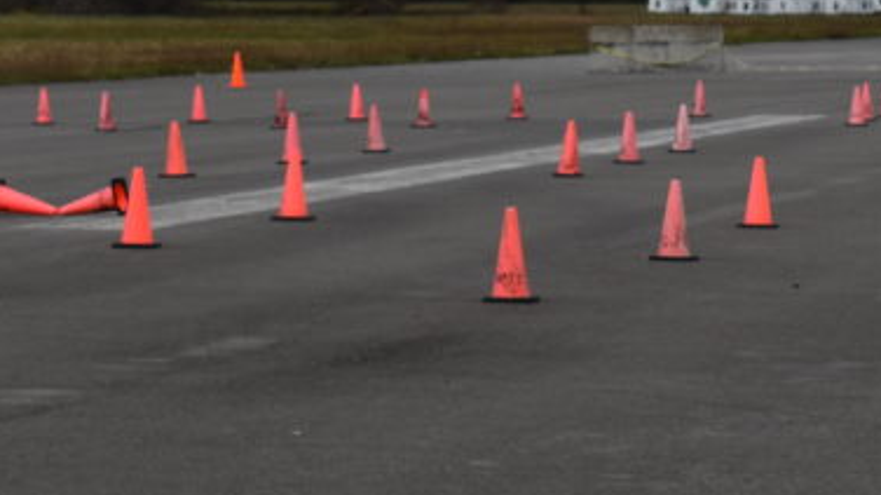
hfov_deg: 9.1
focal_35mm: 235
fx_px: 5497
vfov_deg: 5.1
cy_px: -189
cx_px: 705
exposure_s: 1/500
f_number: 8
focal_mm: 55
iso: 140
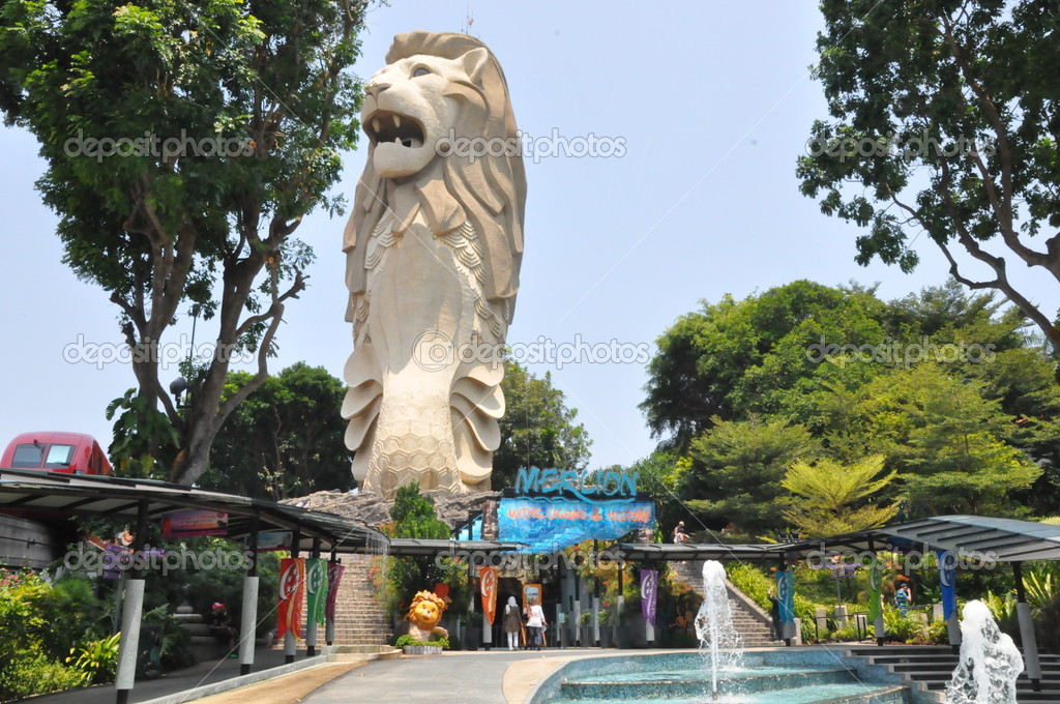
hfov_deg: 57.3
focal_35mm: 33
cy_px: 352
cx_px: 530
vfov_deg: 39.9
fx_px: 970
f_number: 22
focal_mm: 22
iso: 3200
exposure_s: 1/500
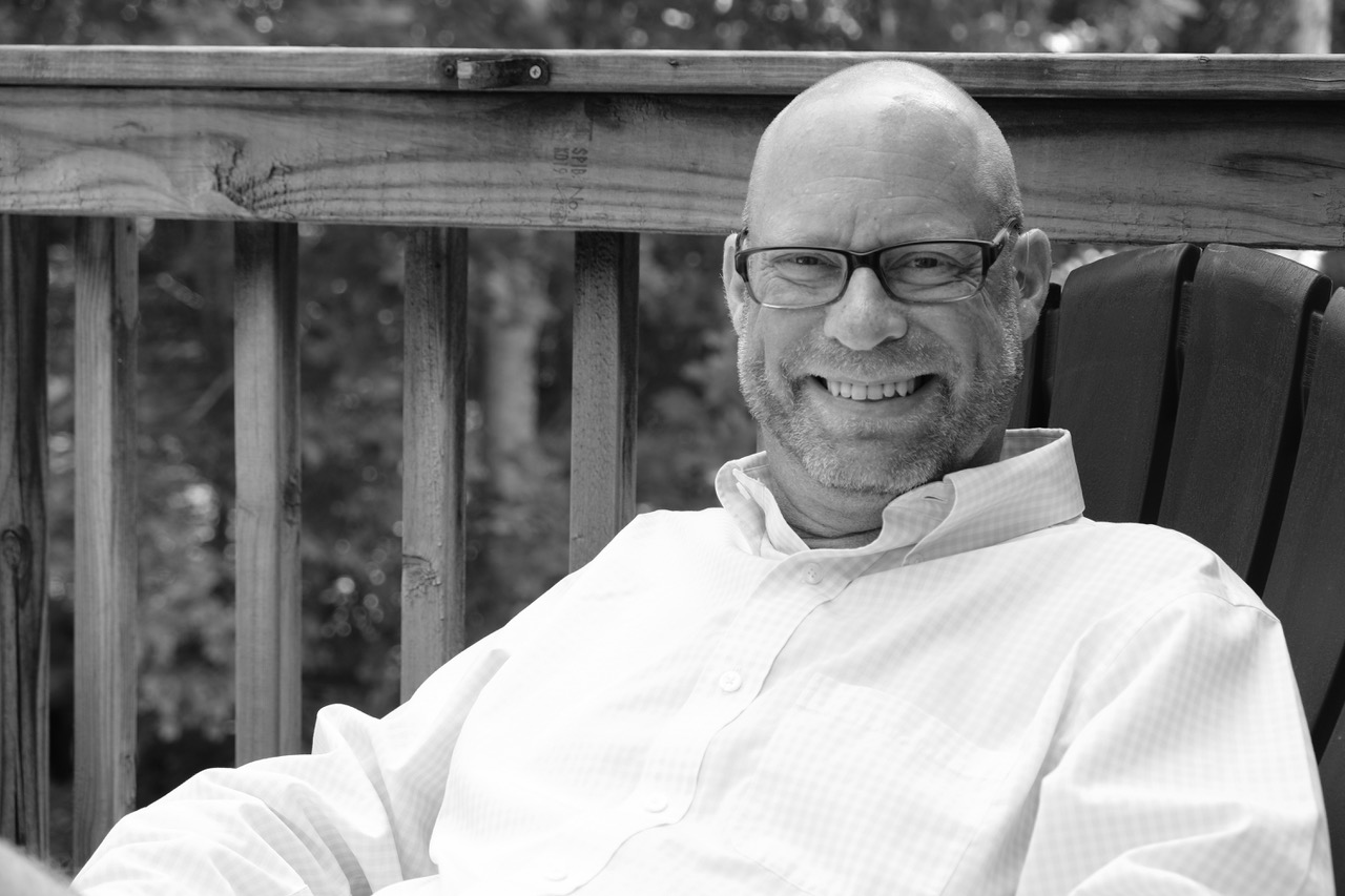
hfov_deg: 26.7
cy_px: 448
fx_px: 2839
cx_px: 672
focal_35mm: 76
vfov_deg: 17.9
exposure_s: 1/50
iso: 200
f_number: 5
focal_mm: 50.5
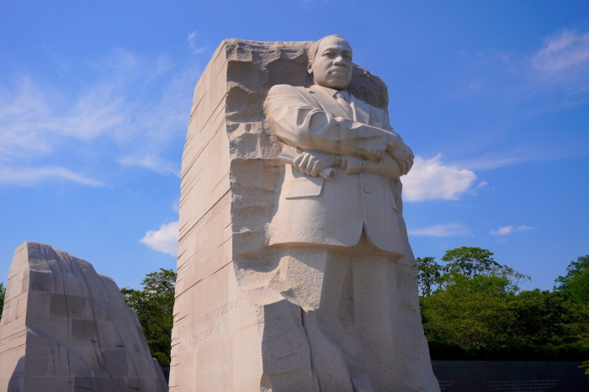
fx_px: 613
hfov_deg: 51.3
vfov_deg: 35.5
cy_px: 196
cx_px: 294
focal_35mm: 38
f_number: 5.6
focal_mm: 25
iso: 100
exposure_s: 1/1000
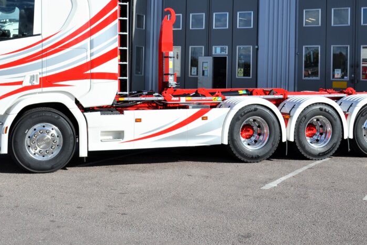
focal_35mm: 57
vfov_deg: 23.6
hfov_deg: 35.0
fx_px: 581
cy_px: 67
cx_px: 172
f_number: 8
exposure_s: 1/250
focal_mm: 26
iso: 100
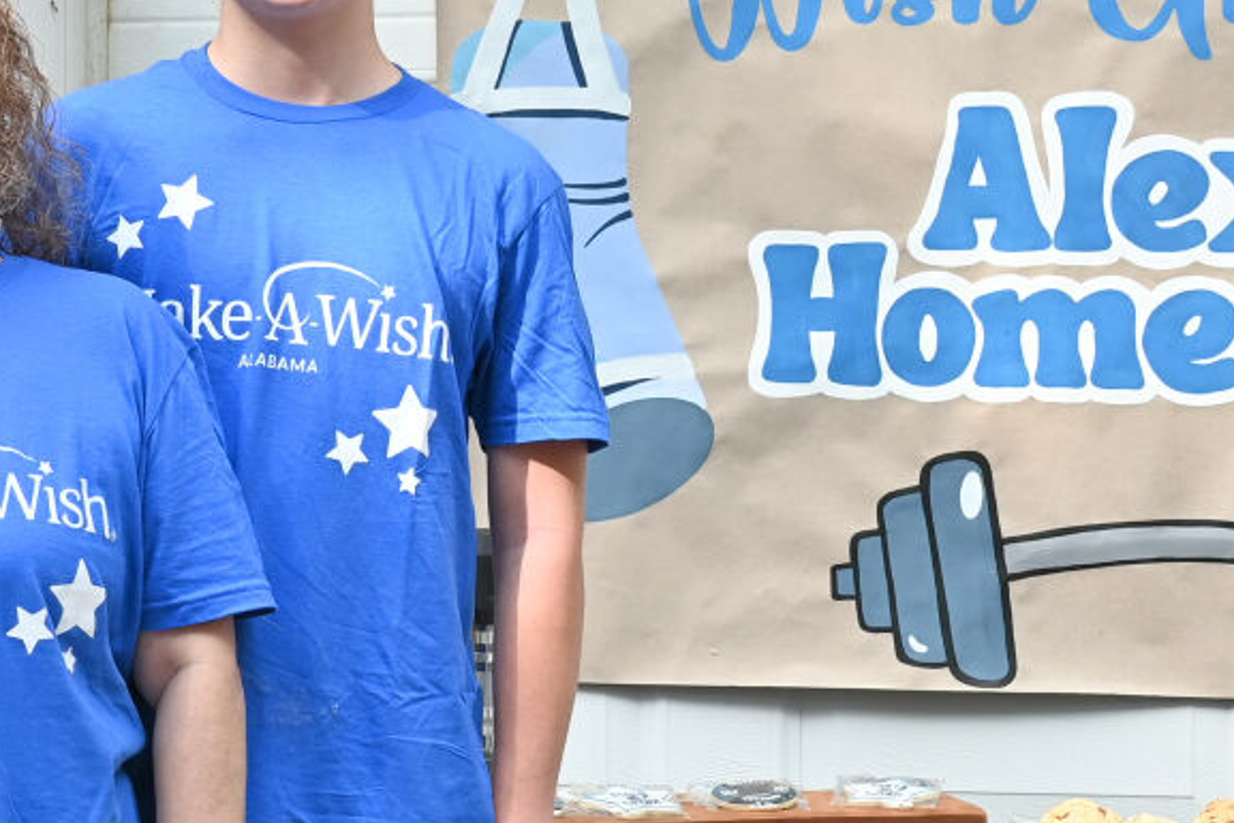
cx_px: 437
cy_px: 409
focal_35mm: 110
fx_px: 3771
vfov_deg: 12.5
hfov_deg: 18.5
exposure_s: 1/250
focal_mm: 24
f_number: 5.6
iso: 200
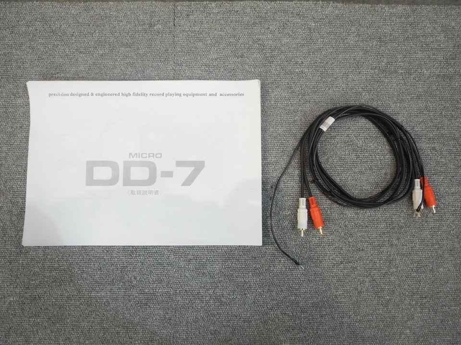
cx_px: 230
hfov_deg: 60.0
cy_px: 172
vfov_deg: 46.8
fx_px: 400
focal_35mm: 30
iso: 197
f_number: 2.8
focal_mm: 6.4
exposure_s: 1/30
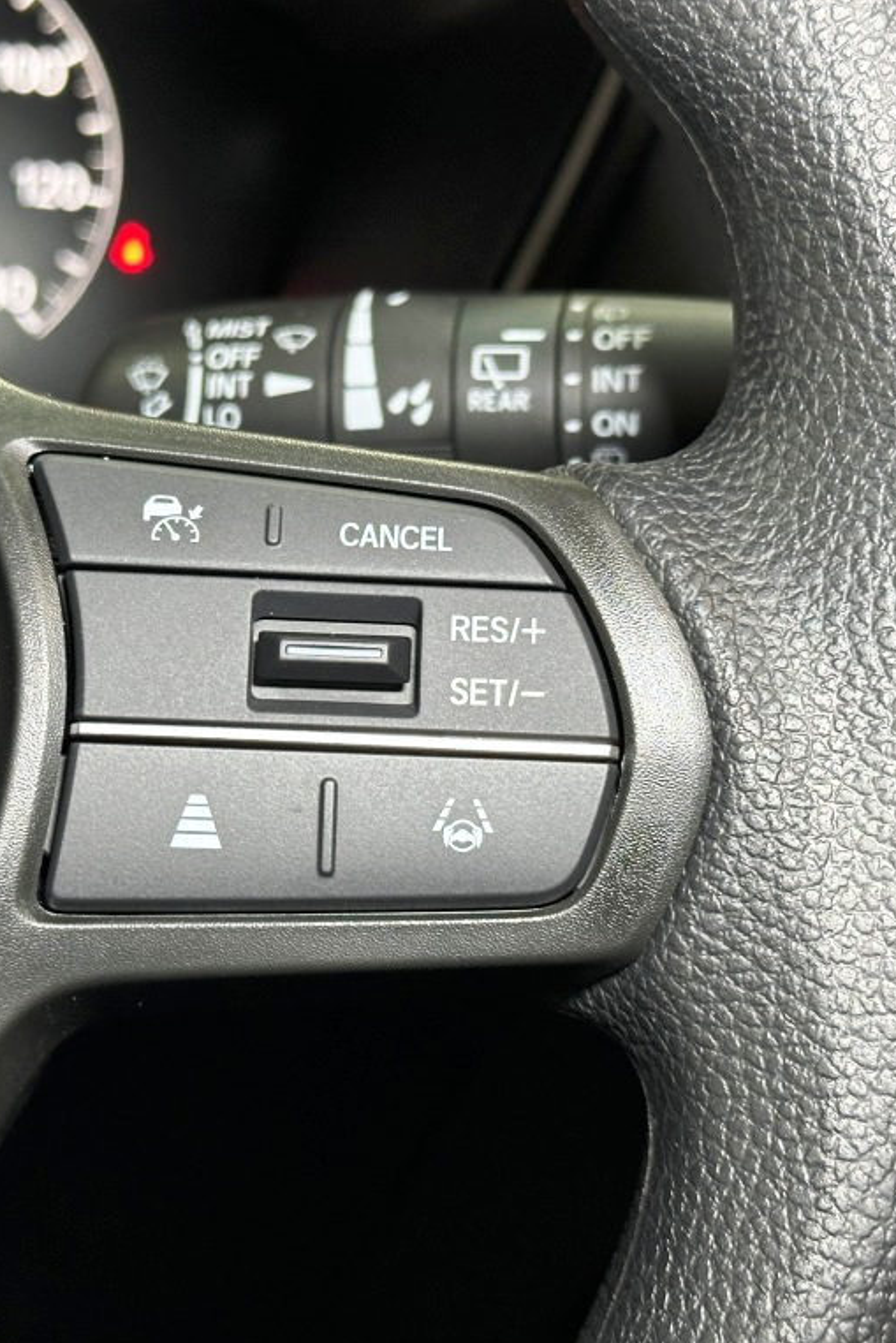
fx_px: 2500
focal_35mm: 67
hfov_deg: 20.3
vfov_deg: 30.1
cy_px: 674
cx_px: 329
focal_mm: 6.86
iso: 320
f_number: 1.78
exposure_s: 1/40
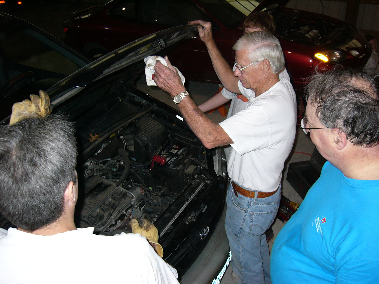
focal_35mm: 35
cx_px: 190
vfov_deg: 40.7
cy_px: 142
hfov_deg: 52.6
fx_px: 383
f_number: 2.8
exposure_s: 1/60
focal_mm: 5.8
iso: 100
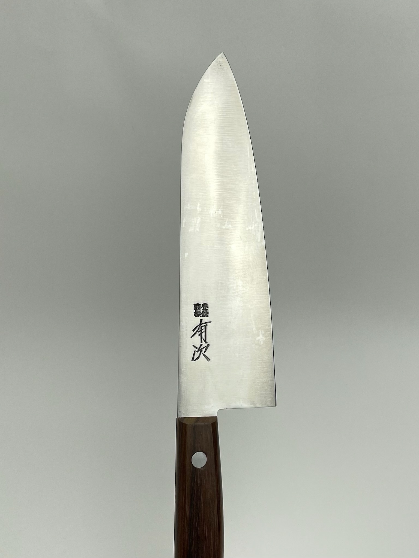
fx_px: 420
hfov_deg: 53.1
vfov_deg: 67.3
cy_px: 279
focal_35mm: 26
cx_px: 210
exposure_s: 1/626
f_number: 1.6
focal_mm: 4.2
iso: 32
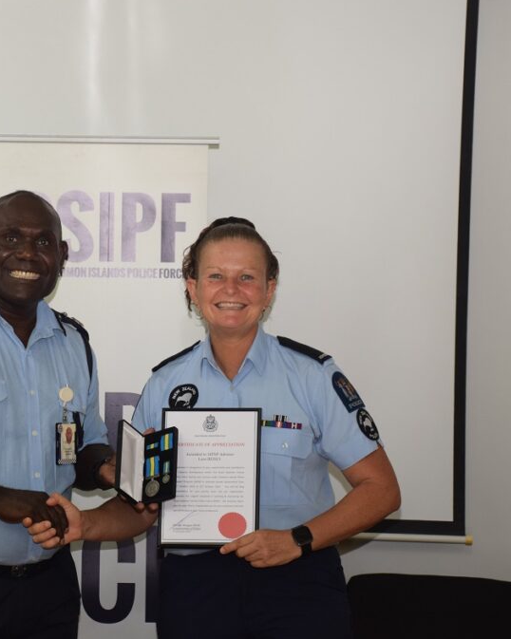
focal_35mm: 120
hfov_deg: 12.8
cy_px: 320
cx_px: 116
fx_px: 2270
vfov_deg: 16.0
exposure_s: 1/60
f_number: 4.8
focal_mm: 56
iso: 800
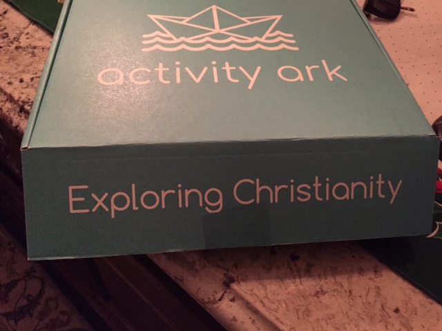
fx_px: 370
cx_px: 221
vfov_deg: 48.2
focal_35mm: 29
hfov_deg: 61.7
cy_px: 166
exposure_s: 1/15
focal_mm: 4.15
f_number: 2.2
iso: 640
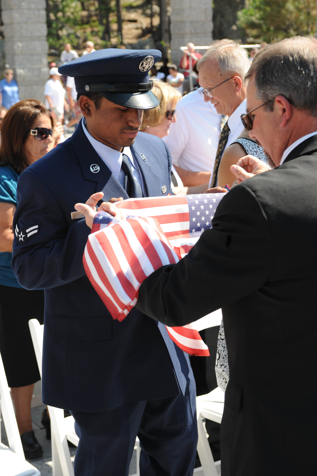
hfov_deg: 19.4
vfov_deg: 28.9
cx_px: 158
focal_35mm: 70
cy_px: 238
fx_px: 926
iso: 200
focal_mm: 70
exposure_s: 1/200
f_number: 8
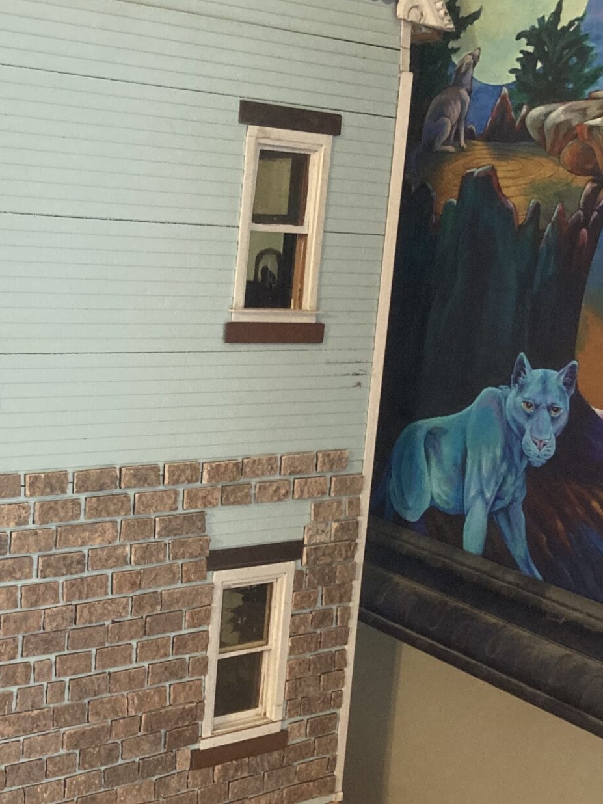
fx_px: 1347
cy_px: 481
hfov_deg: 24.6
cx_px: 75
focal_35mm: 58
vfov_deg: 33.1
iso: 250
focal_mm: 3.99
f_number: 1.8
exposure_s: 1/60
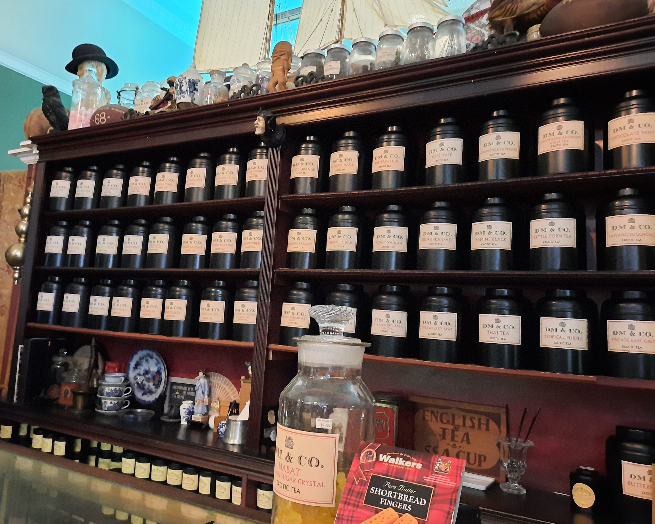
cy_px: 261
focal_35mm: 27
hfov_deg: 64.0
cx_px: 311
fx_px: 523
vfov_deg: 53.2
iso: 1000
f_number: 2
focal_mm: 4.6
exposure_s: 1/20
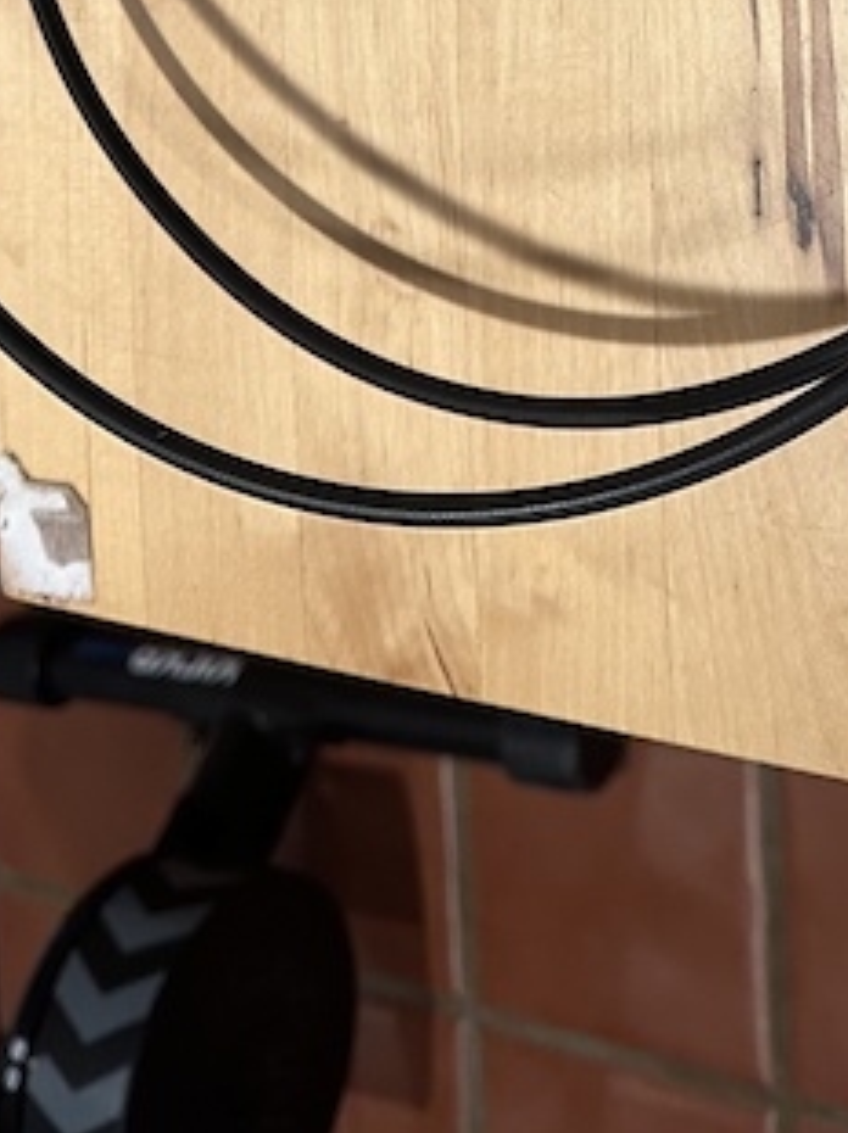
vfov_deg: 26.6
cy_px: -322
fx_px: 2028
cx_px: 749
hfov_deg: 23.1
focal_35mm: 62
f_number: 1.78
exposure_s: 1/60
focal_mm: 6.86
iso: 250
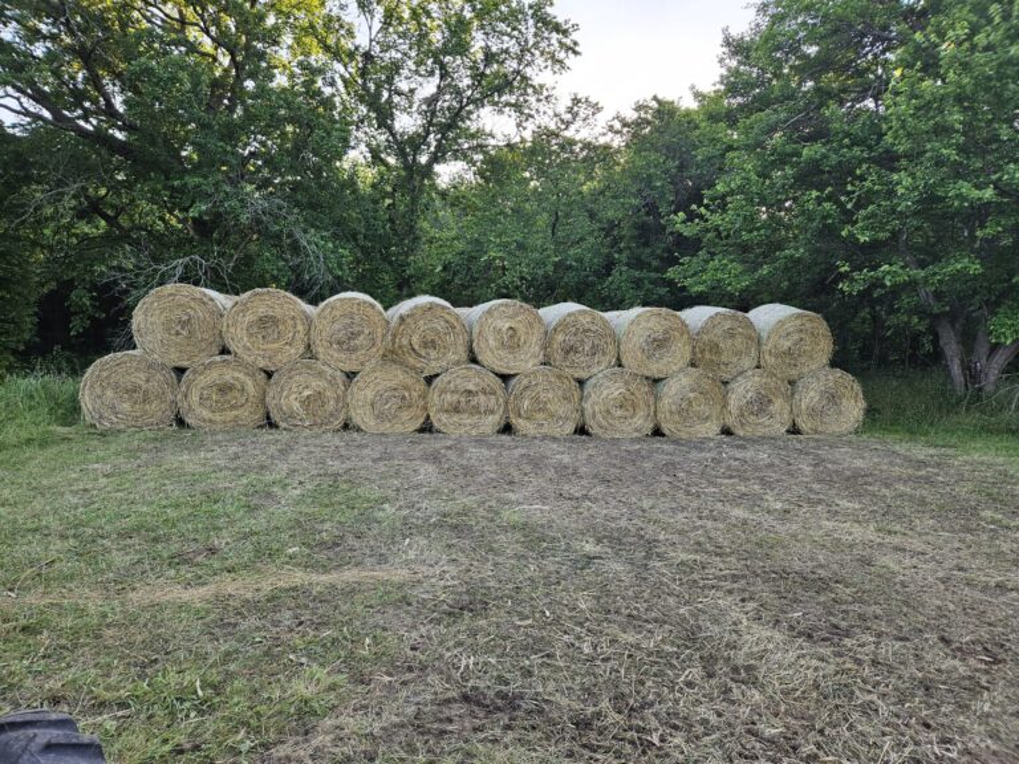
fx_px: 677
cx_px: 510
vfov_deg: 58.9
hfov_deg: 73.9
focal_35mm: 23
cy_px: 382
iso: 40
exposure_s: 1/120
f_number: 1.8
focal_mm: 5.4
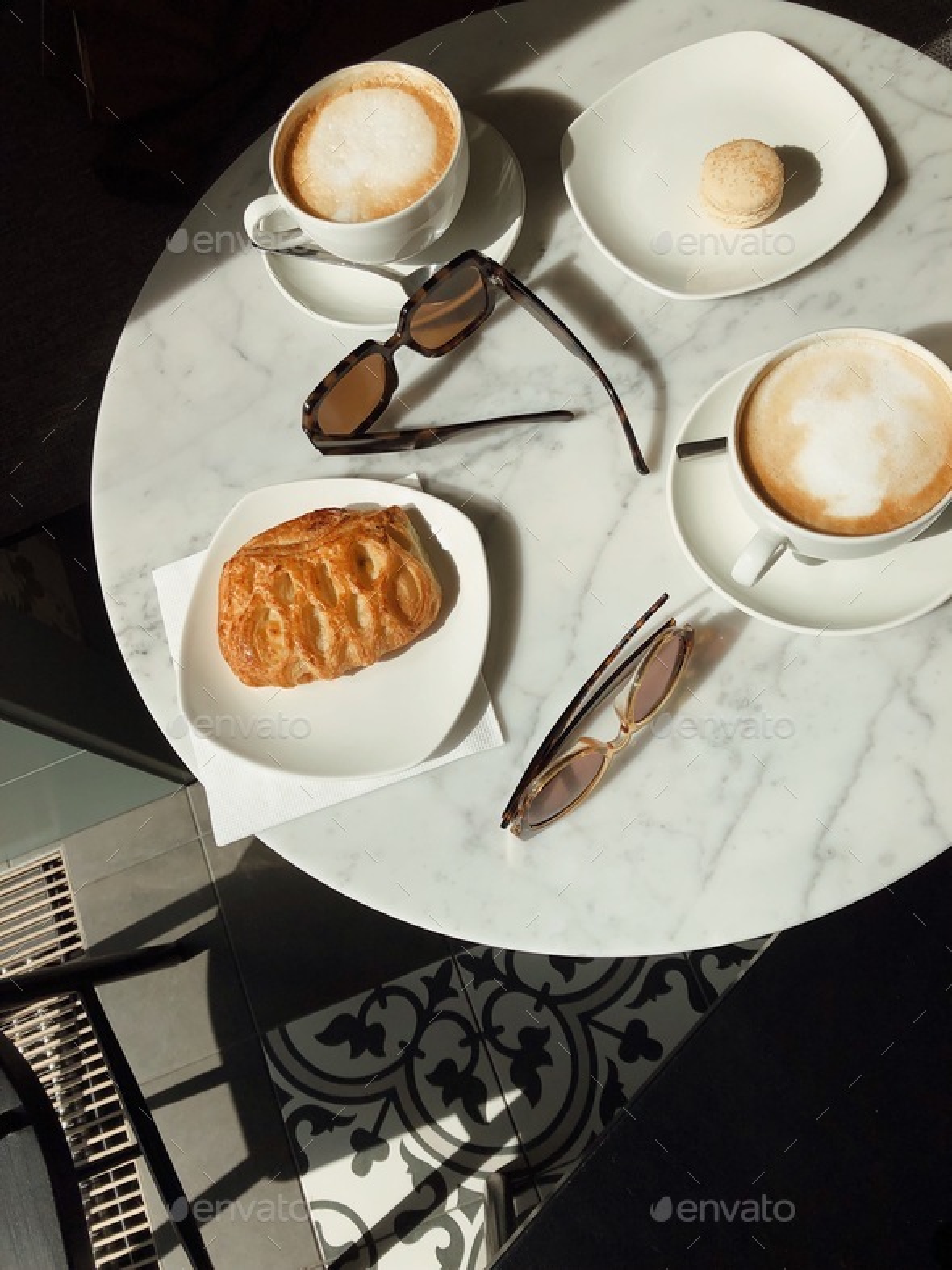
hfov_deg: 49.7
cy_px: 635
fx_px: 1027
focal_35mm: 28
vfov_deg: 63.5
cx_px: 476
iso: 20
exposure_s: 1/3436
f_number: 1.8
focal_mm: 3.99
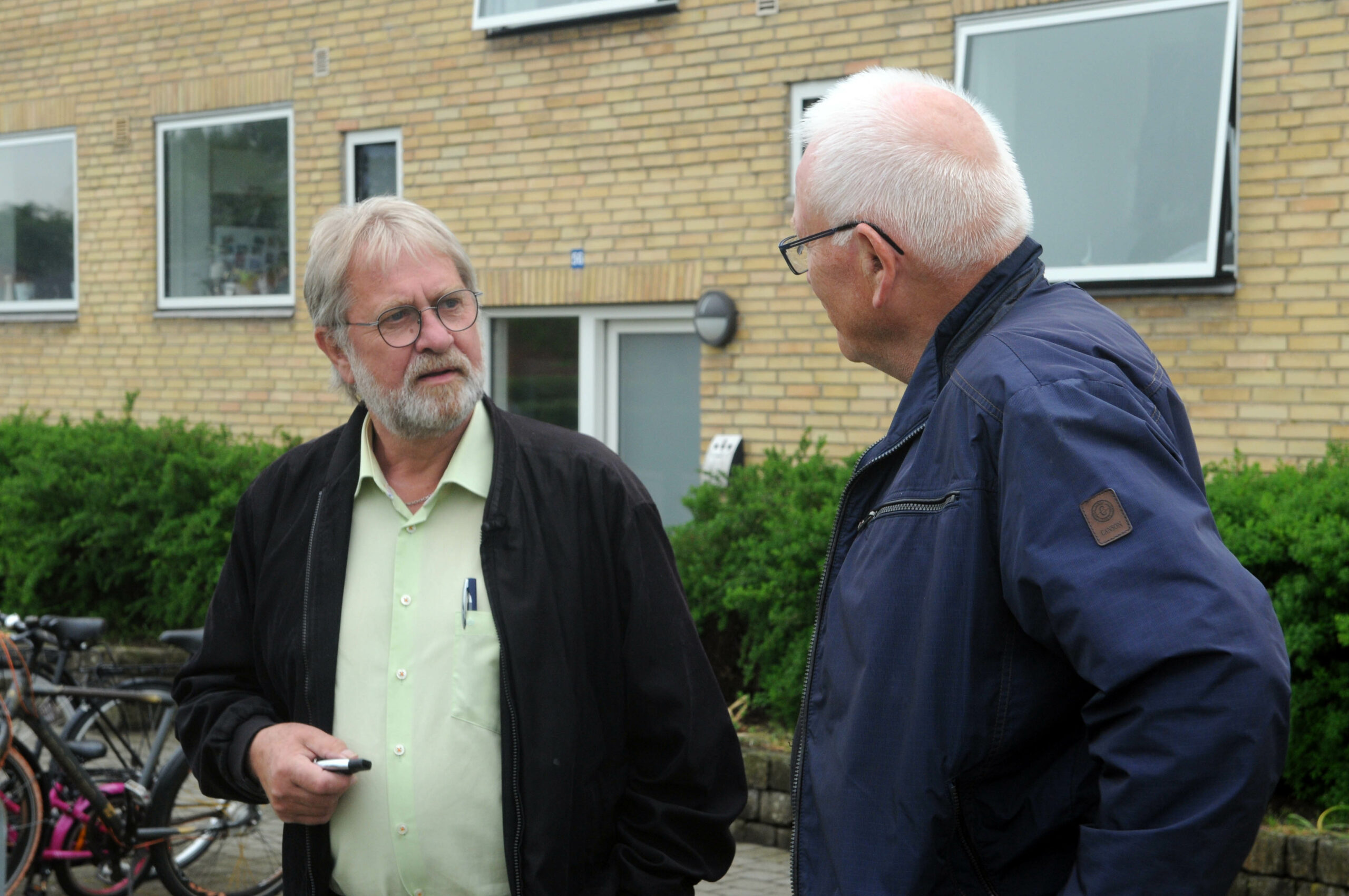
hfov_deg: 27.0
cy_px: 448
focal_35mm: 75
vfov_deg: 18.1
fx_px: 2807
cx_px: 674
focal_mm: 50
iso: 400
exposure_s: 1/100
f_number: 10
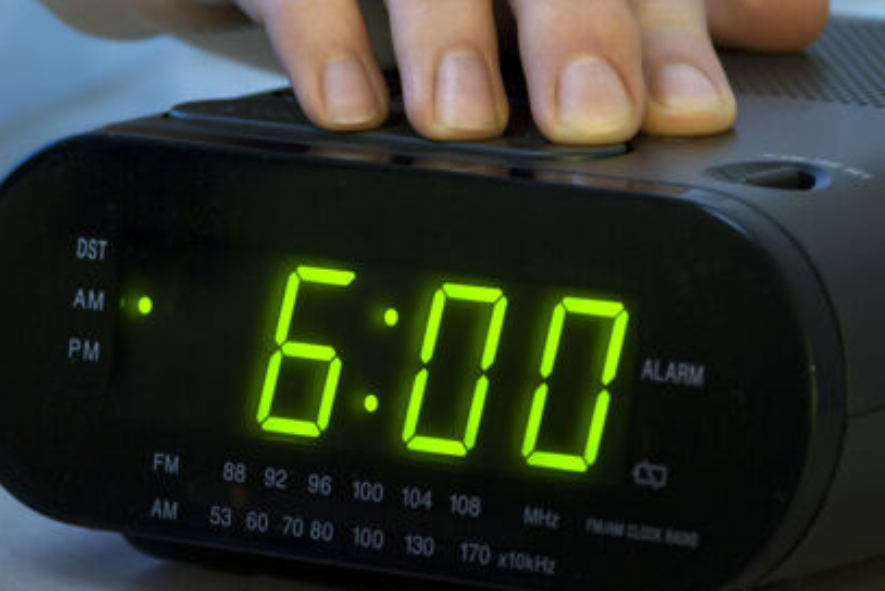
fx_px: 9889
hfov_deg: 5.1
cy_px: -263
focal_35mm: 402
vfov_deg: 3.4
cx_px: -11
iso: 200
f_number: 5.6
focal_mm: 105
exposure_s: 1
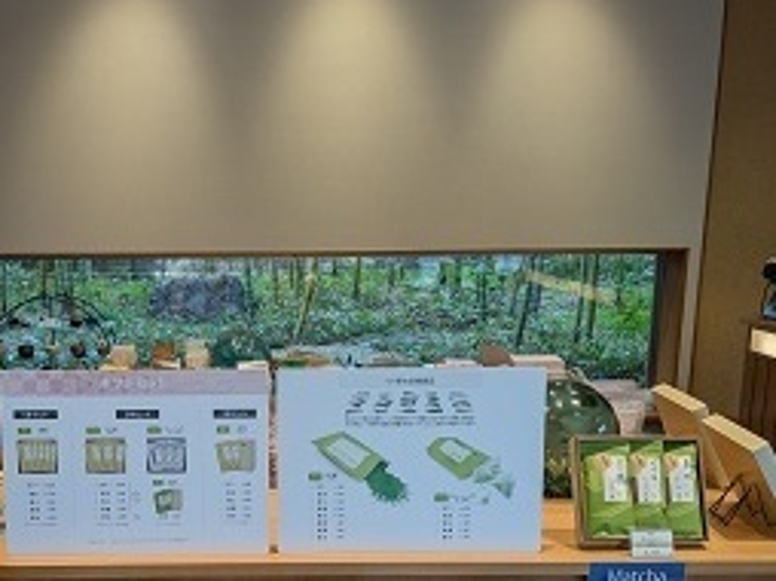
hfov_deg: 43.6
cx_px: 293
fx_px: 963
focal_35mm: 43
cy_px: 445
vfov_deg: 32.8
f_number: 1.73
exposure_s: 1/289
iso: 60
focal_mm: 4.38
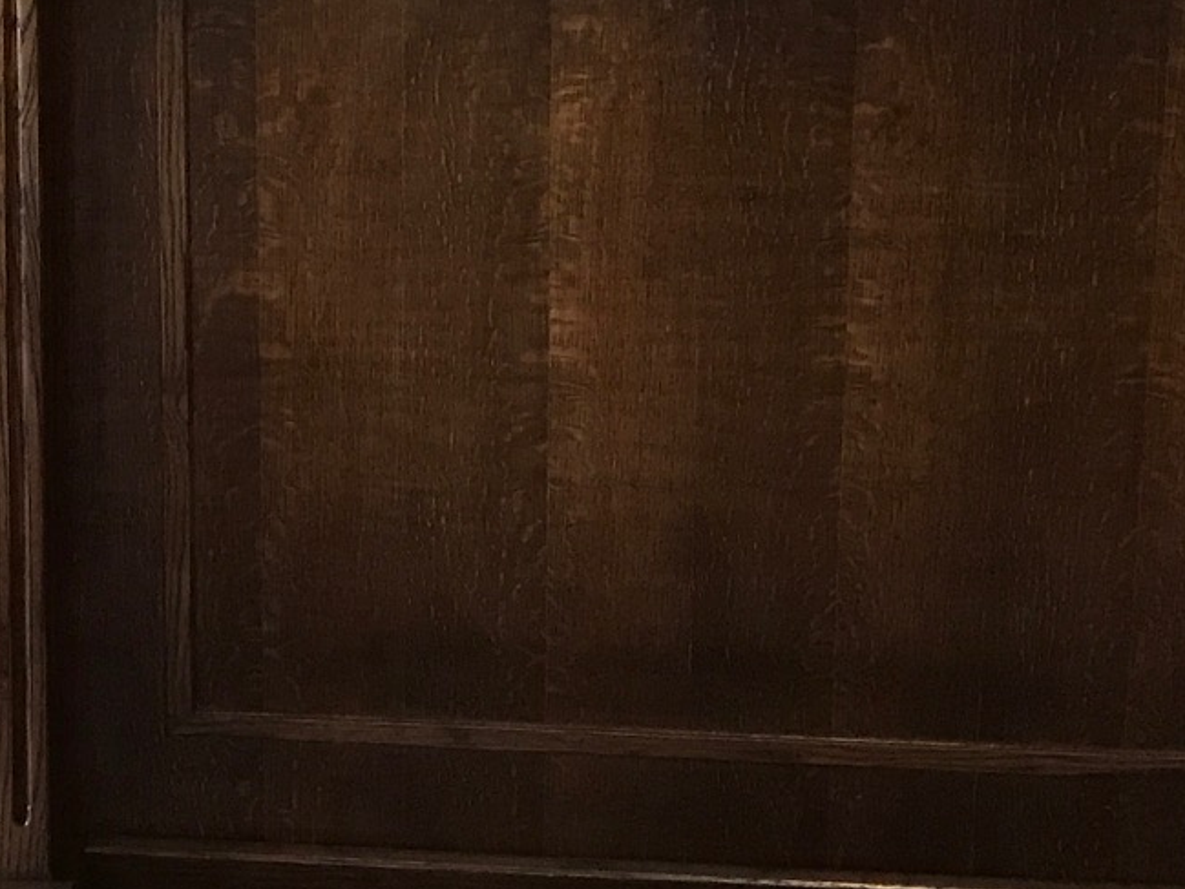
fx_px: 2979
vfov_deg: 16.3
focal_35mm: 87
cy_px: -173
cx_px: 239
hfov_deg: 22.2
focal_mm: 3.99
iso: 100
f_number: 1.8
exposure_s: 1/15
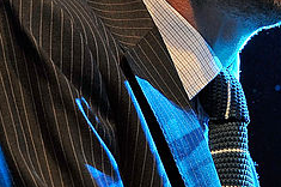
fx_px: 5955
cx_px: 264
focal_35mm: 764
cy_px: 32
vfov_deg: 1.8
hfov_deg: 2.7
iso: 1600
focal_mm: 175
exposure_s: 1/200
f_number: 6.3
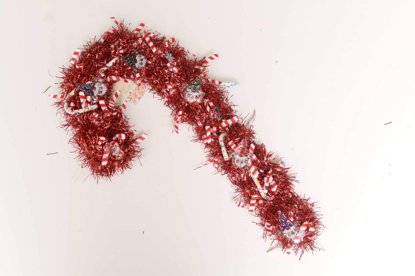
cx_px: 208
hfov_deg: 36.9
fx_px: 622
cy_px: 138
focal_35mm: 54
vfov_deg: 25.1
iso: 500
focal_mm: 36
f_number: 6.3
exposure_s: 1/125
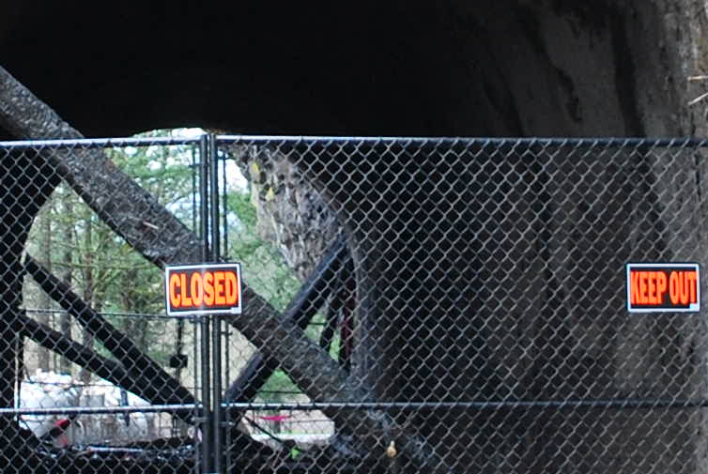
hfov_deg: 13.3
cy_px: 105
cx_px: 143
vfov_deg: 8.9
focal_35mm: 154
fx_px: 3033
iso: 200
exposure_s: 1/60
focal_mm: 20
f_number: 4
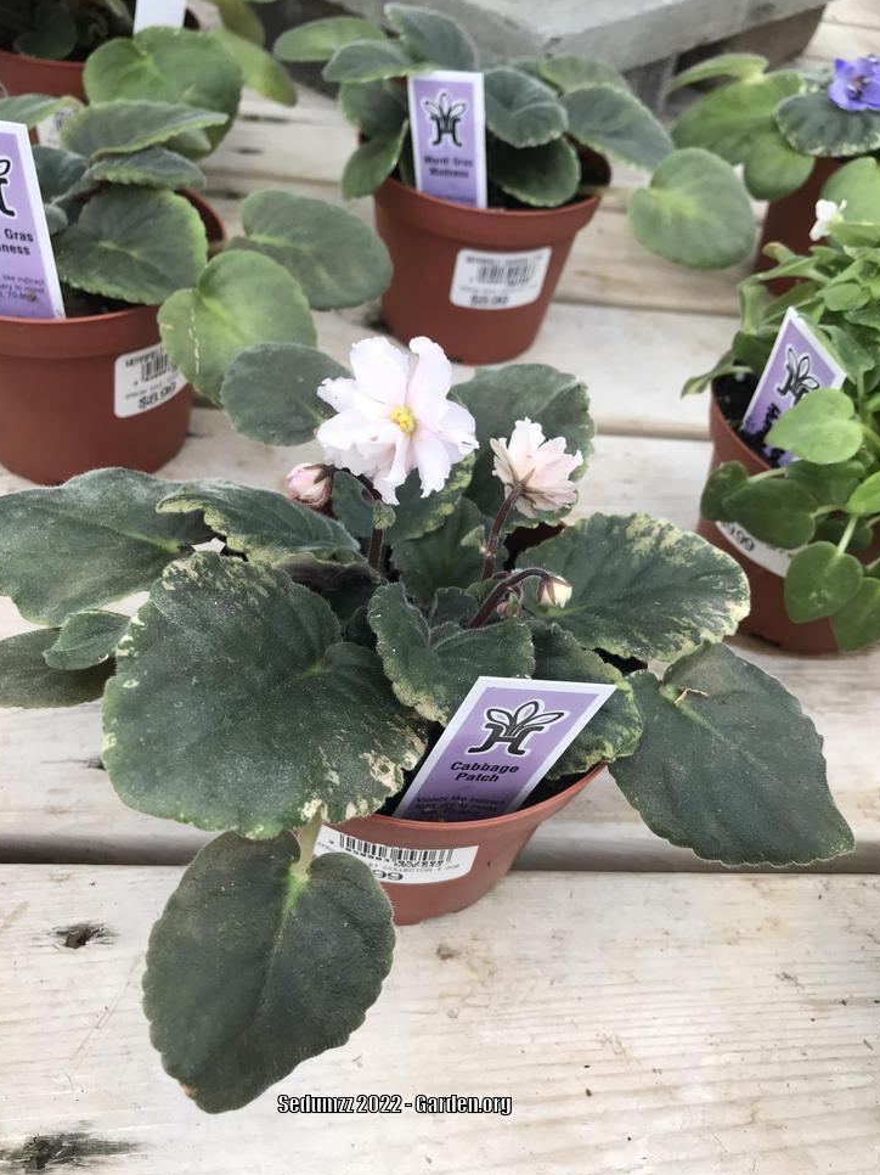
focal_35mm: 29
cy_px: 583
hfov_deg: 48.2
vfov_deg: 61.7
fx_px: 983
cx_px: 447
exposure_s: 1/120
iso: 32
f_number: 1.8
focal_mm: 3.99
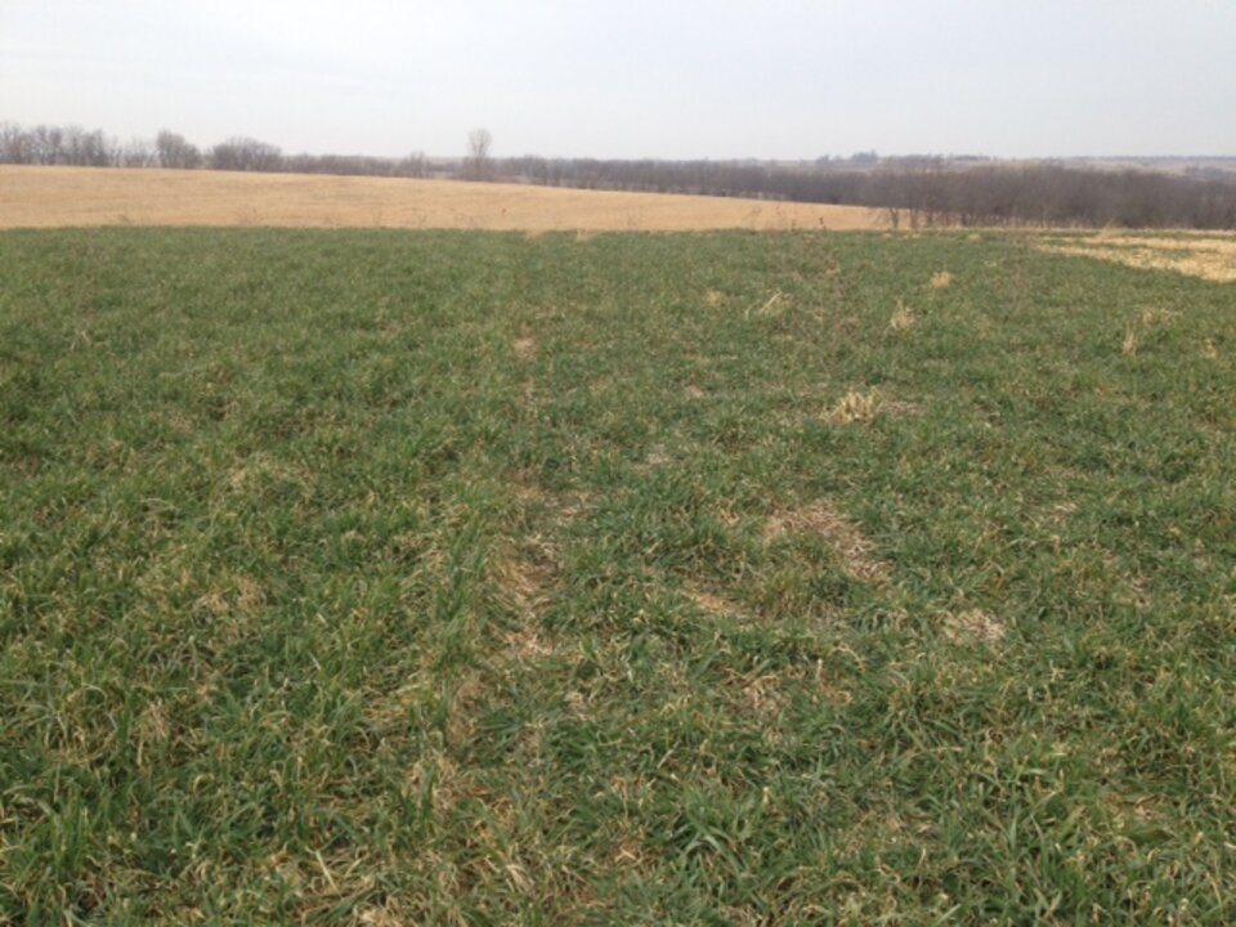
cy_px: 464
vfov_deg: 40.7
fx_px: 1250
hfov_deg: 52.6
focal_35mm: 35
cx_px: 618
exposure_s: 1/1200
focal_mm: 4.28
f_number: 2.4
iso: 50
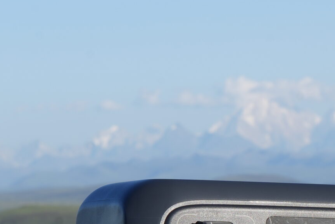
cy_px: 277
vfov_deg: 4.4
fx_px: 2894
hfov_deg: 6.6
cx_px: 370
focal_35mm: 311
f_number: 16
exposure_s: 1/30
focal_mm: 70
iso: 50
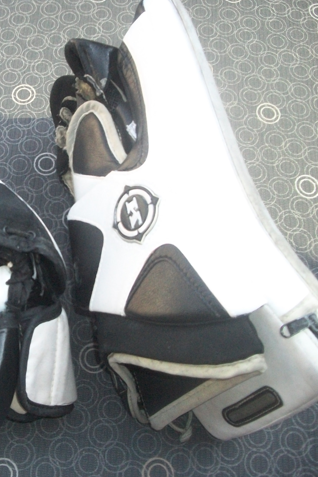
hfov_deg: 28.3
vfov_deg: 43.6
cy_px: 237
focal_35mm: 45
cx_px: 13
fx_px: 596
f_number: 2.9
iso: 400
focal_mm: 5.7
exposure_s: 1/500
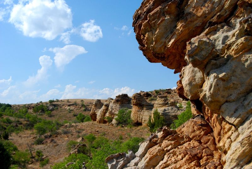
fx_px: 547
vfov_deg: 17.6
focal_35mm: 78
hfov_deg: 26.0
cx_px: 126
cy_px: 84
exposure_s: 1/2500
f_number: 7.1
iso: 320
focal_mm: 52
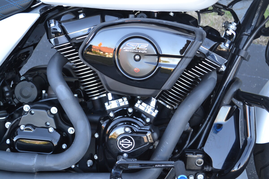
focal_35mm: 54
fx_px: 403
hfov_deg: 36.9
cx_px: 134
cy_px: 90
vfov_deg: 25.1
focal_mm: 36
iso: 400
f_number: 5
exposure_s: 1/80
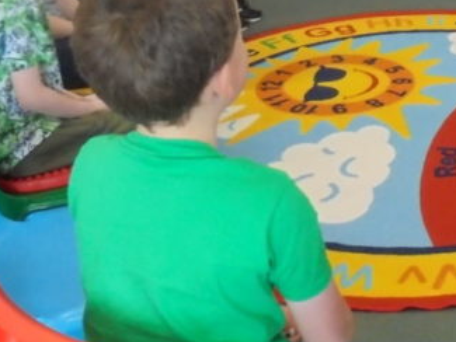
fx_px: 1081
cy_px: -48
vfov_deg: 17.3
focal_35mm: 82
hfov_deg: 22.6
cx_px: 487
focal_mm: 4.6
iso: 400
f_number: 3.5
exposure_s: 1/30
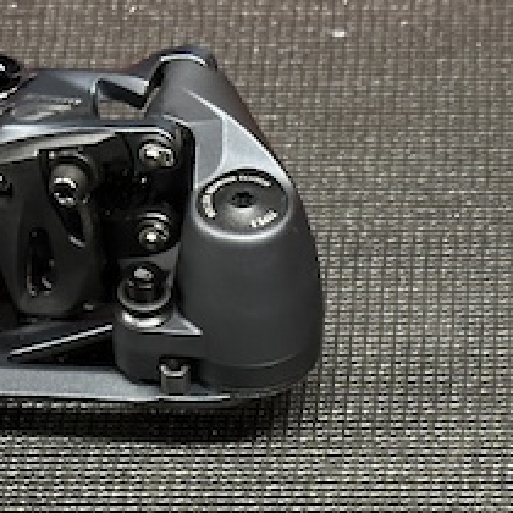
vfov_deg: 10.5
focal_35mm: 162
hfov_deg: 10.7
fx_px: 2716
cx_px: 454
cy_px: 716
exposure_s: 1/40
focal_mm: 6.86
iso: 320
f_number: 1.78
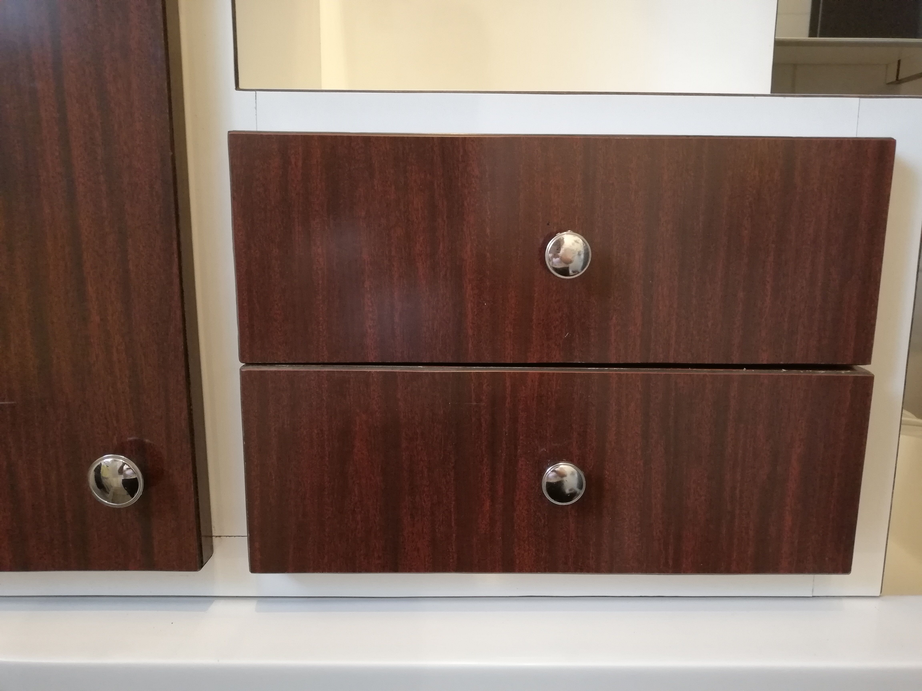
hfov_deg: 67.3
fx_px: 693
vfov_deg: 53.1
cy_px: 346
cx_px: 461
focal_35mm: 26
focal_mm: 3.81
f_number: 2.2
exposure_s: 1/20
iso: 640
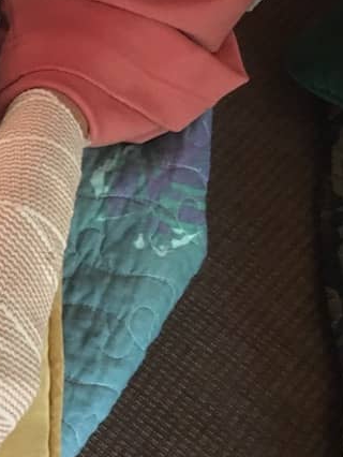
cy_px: 293
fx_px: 897
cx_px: -162
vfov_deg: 28.4
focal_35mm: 68
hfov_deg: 19.1
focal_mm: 4.15
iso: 250
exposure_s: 1/15
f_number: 2.2
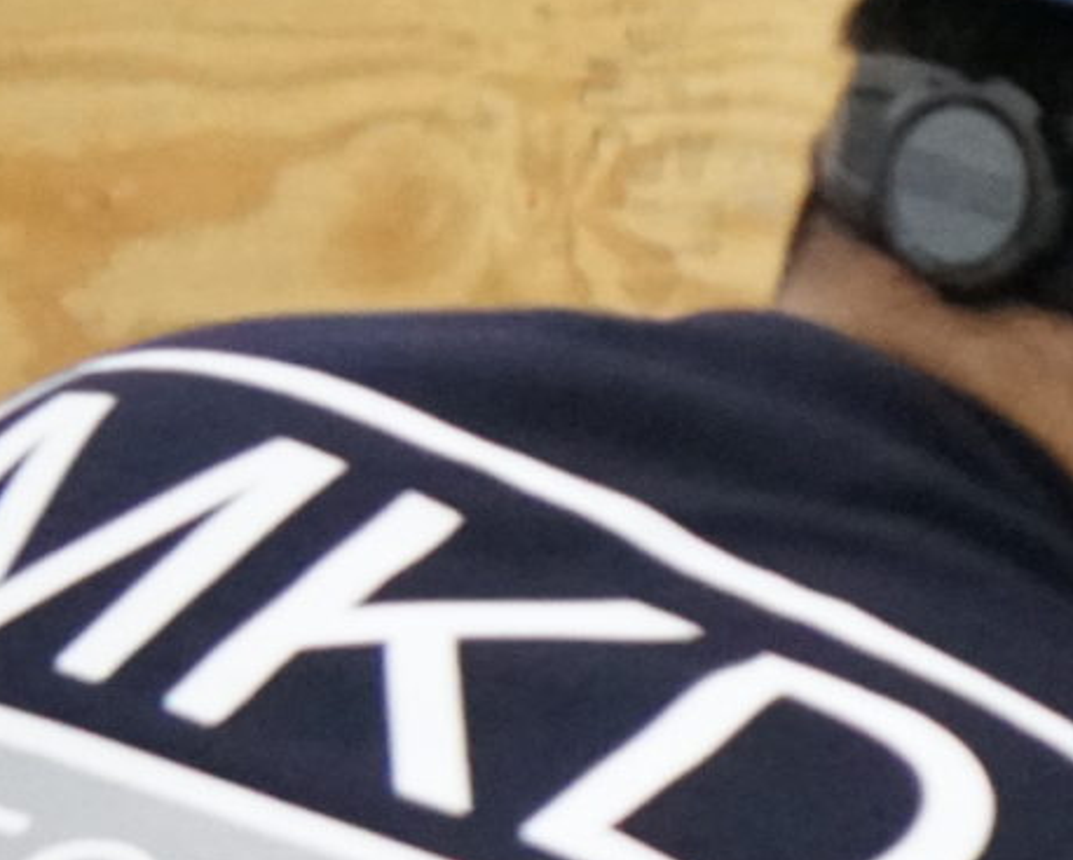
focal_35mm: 433
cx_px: 2875
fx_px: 13747
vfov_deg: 3.6
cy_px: 676
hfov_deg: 4.3
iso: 6400
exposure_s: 1/100
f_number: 4.5
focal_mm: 55
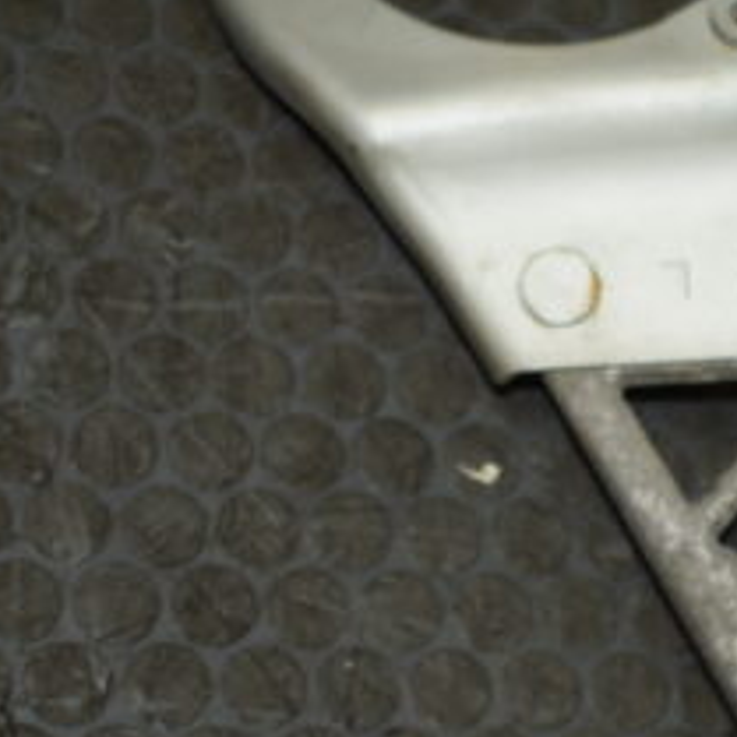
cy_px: 497
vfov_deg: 16.4
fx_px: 2559
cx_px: 631
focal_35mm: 106
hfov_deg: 16.2
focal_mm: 29
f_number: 4.5
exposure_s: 1/80
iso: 500
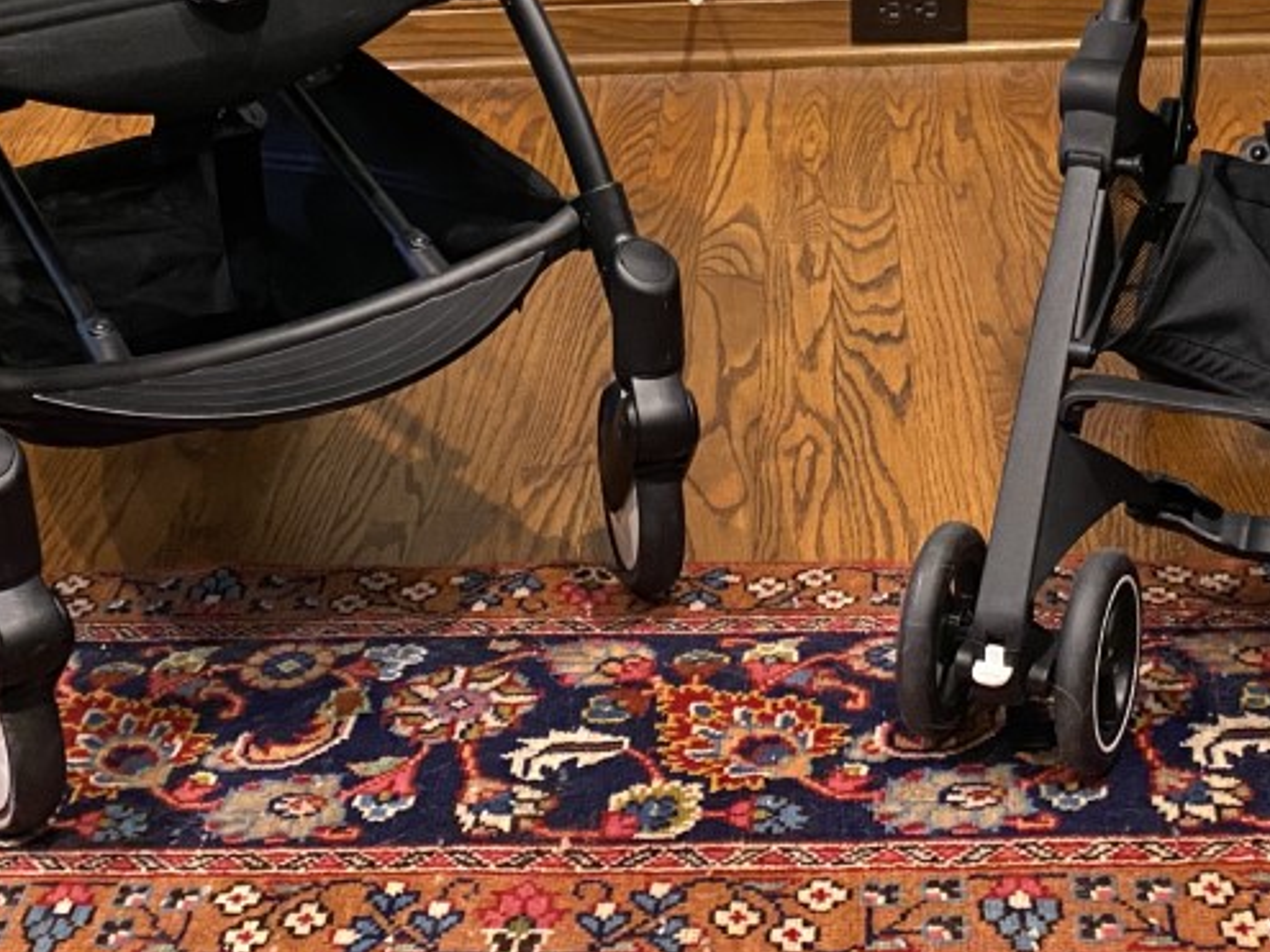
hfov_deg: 30.6
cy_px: -108
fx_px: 2311
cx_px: 777
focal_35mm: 63
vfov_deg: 22.0
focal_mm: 4.25
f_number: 1.8
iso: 800
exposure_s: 1/30
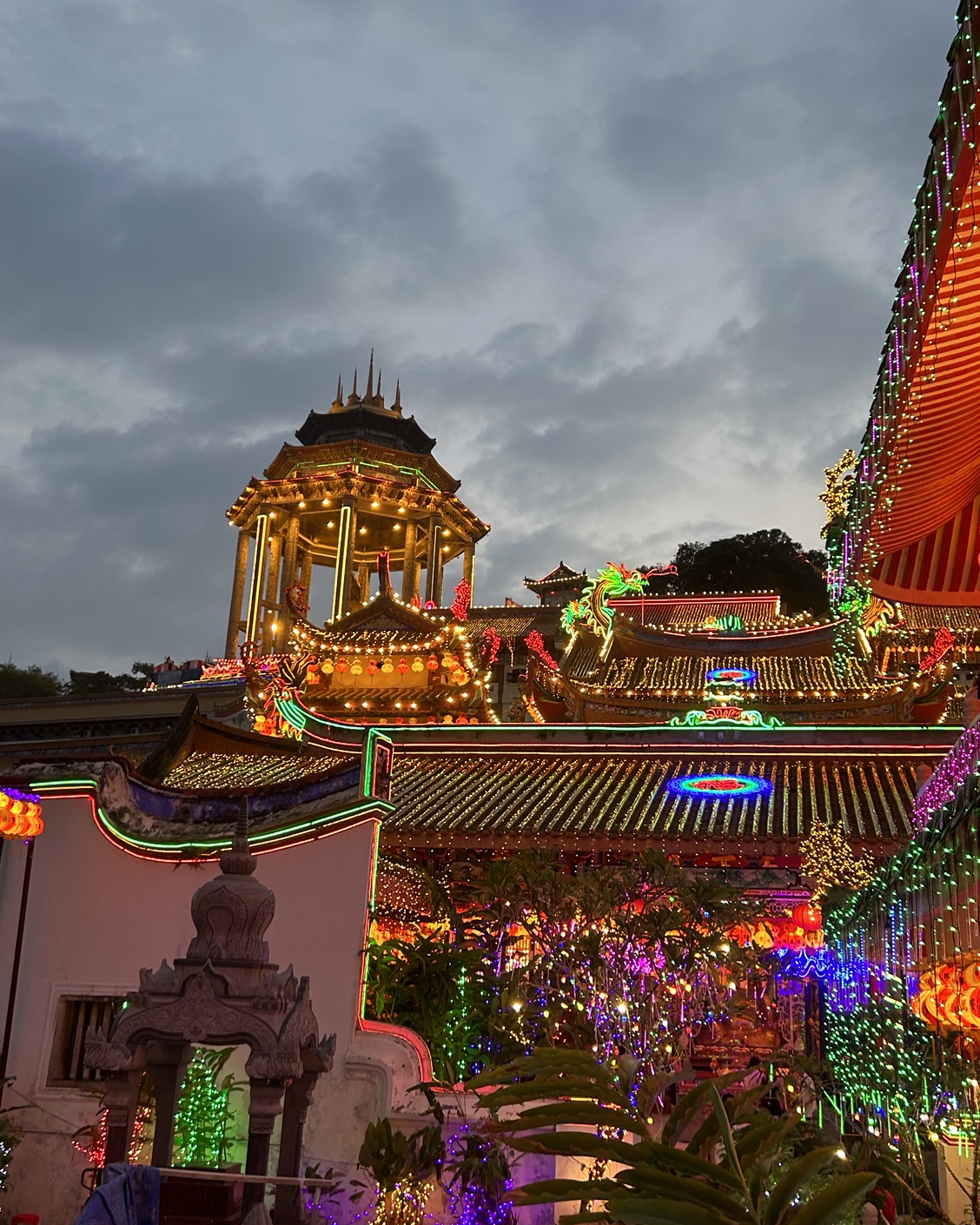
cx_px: 511
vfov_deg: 50.3
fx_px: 1305
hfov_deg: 41.1
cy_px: 578
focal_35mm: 36
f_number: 1.5
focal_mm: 5.7
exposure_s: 1/50
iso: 64
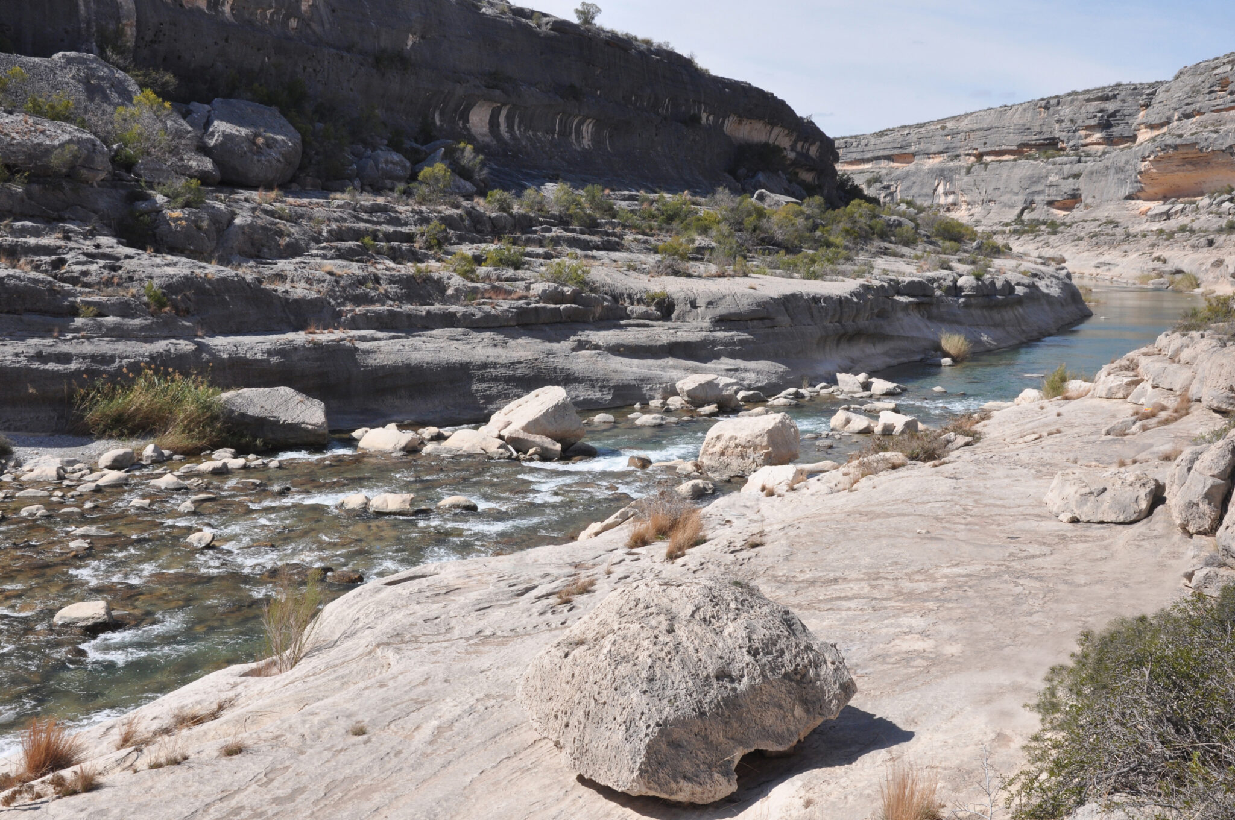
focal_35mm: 45
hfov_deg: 43.7
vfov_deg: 29.8
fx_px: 1542
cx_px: 618
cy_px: 410
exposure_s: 1/500
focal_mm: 30
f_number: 11
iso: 400
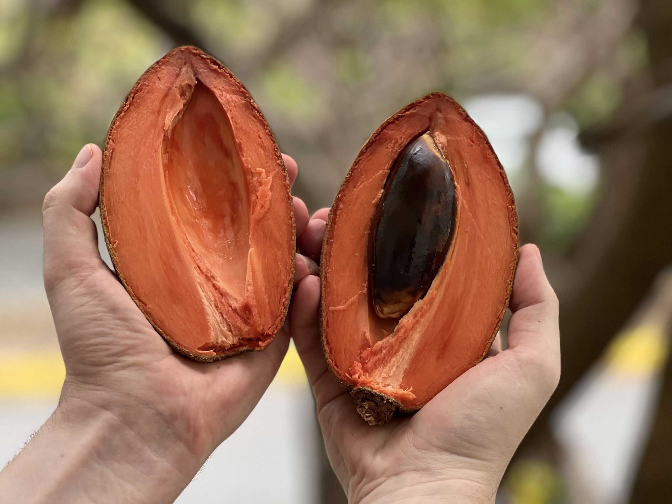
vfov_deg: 19.1
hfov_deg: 25.3
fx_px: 1495
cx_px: 336
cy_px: 252
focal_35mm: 77
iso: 100
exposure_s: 1/120
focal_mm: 9
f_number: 2.8
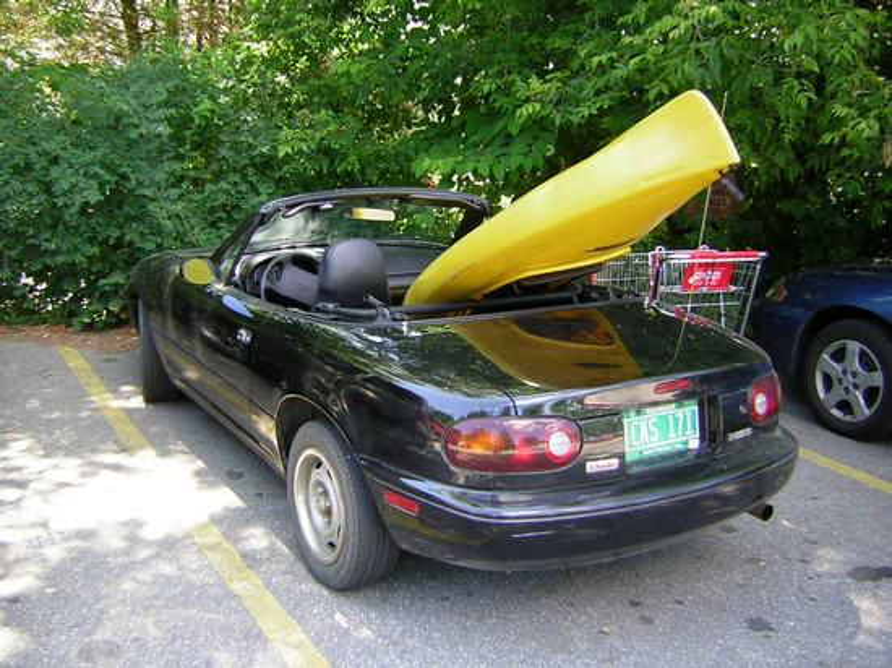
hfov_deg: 51.4
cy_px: 334
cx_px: 446
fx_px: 927
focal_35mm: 36
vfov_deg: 39.6
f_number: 2.6
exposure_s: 1/58.7
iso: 50
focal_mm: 4.7
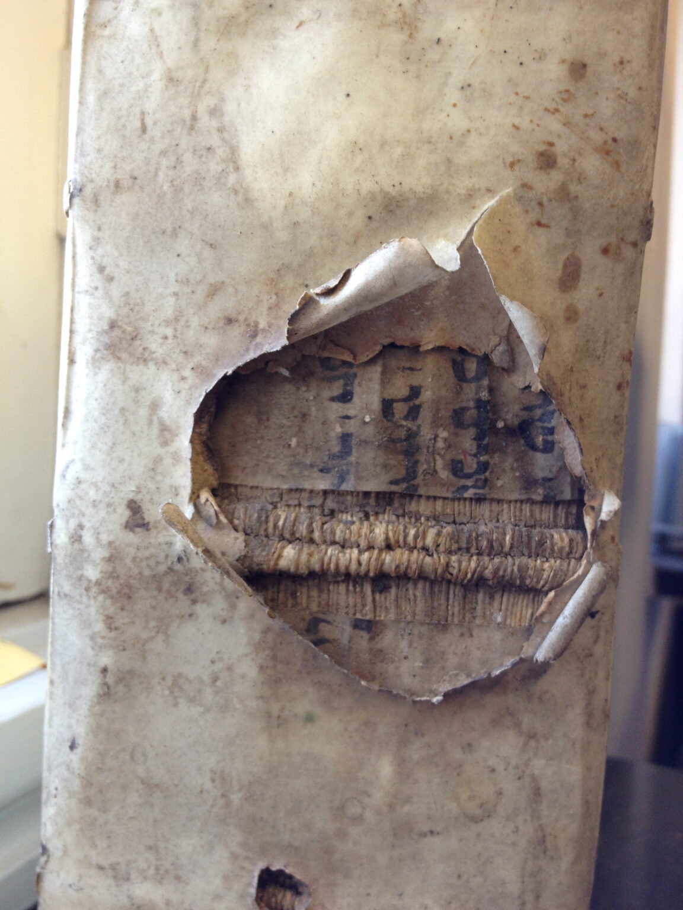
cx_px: 342
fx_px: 921
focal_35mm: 35
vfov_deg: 52.6
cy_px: 455
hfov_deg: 40.7
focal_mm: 4.28
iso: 100
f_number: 2.4
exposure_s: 1/20
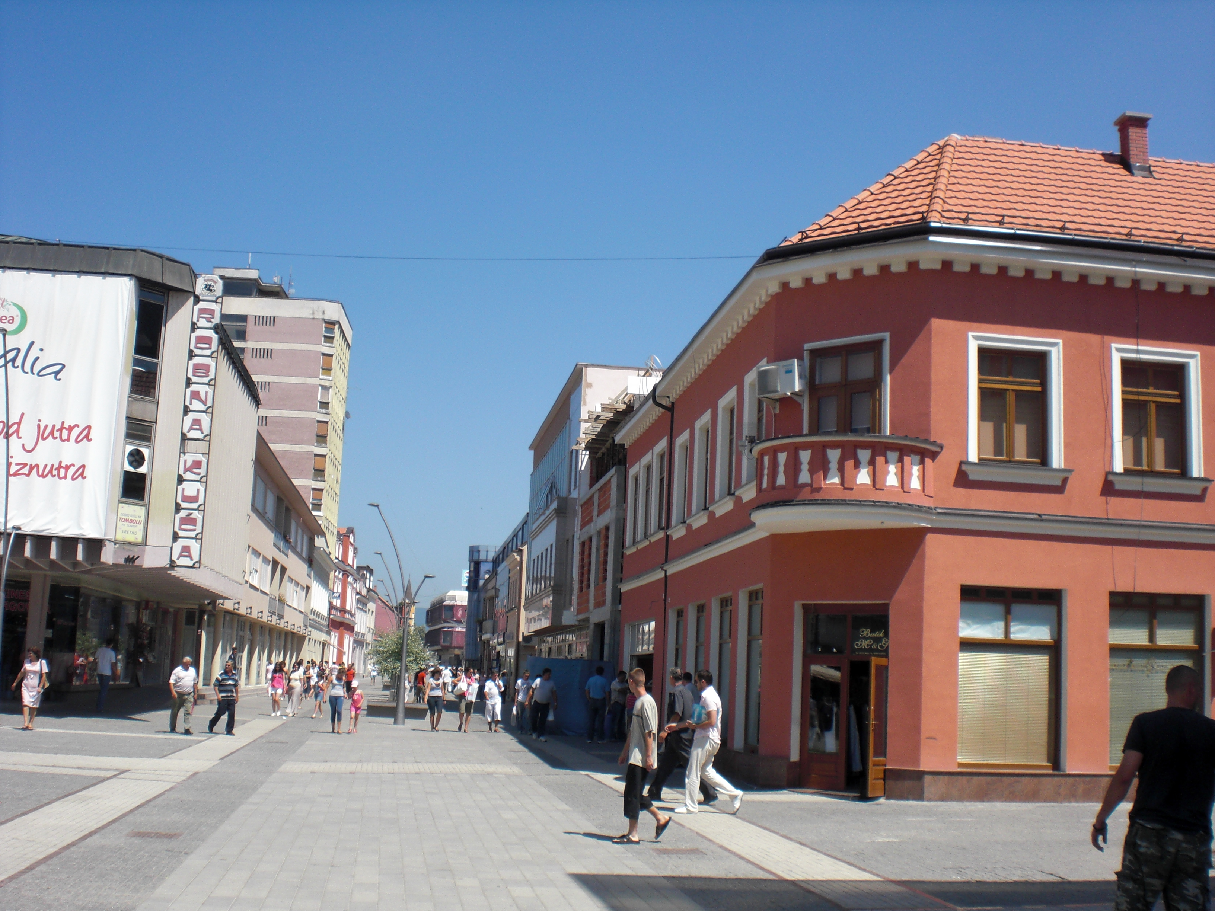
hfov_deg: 49.0
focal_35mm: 38
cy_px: 456
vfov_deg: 37.7
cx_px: 608
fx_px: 1334
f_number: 5.6
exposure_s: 1/400
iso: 64
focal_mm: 6.3
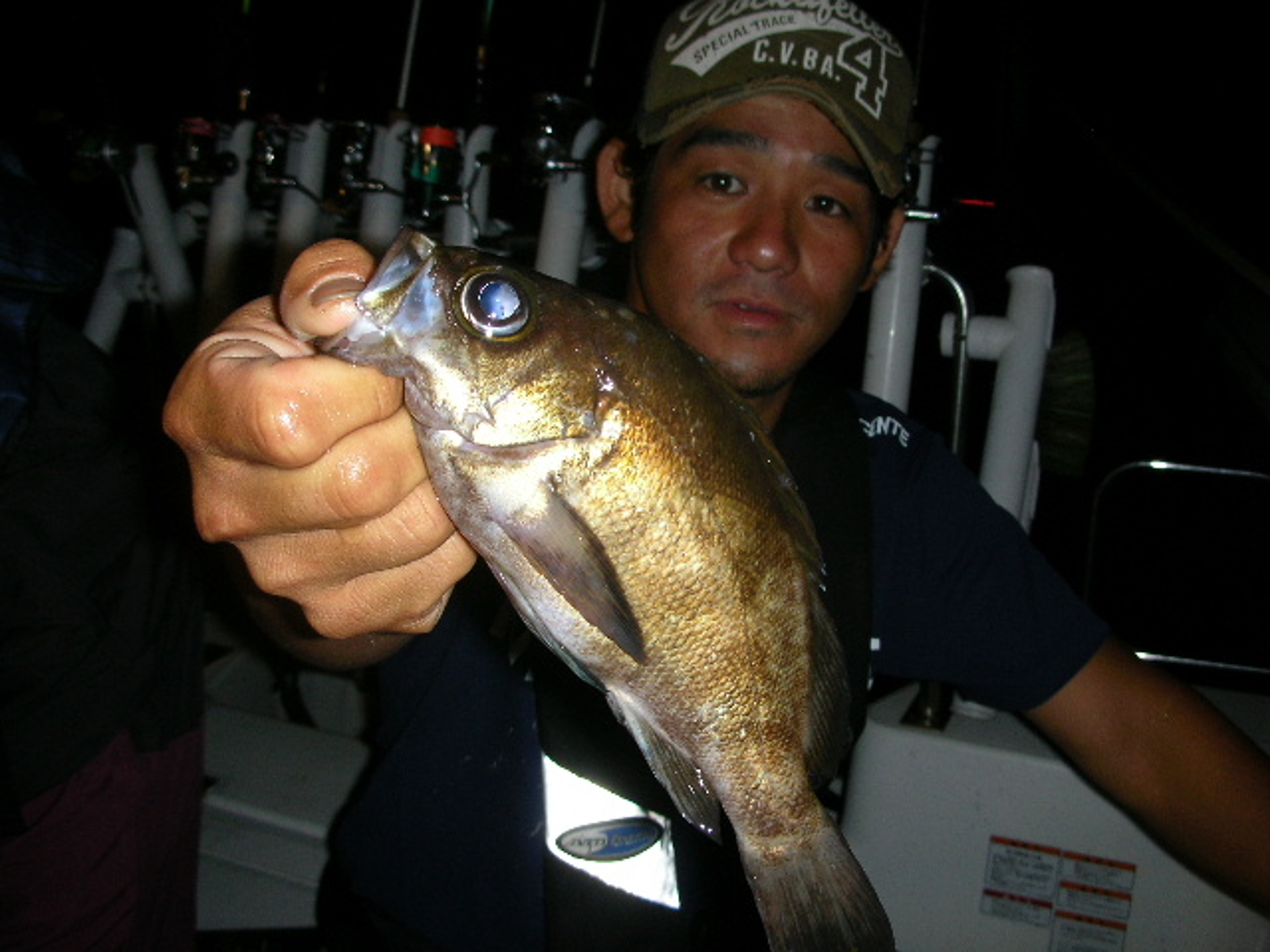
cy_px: 476
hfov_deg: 52.6
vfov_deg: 40.7
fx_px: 1284
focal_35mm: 35
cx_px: 635
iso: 50
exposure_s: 1/60.1
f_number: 3
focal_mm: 5.8
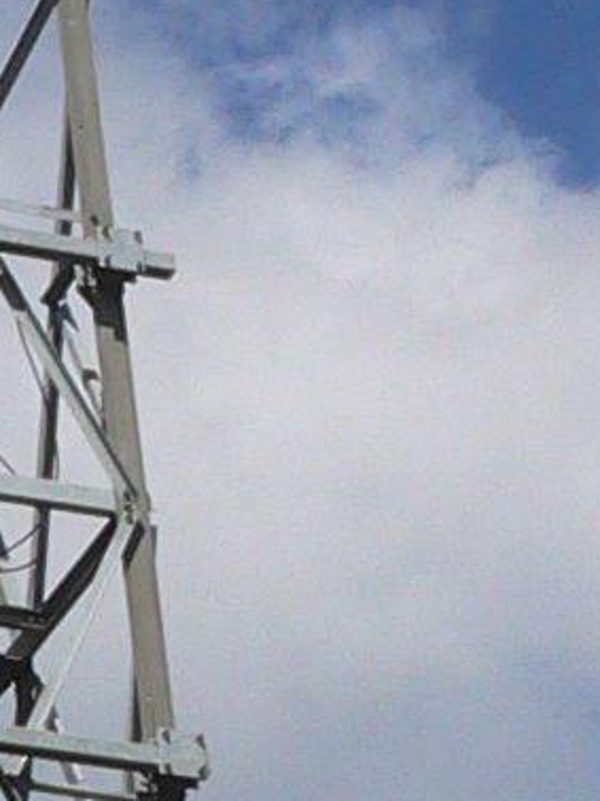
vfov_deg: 8.1
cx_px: -269
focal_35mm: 244
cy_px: -81
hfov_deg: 6.0
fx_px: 5645
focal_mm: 6
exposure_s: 1/500
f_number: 5.6
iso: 80
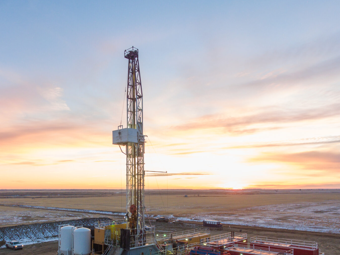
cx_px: 137
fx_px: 295
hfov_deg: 59.5
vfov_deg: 45.4
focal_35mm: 30
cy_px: 186
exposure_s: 1/60
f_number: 2.8
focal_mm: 3.61
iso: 168
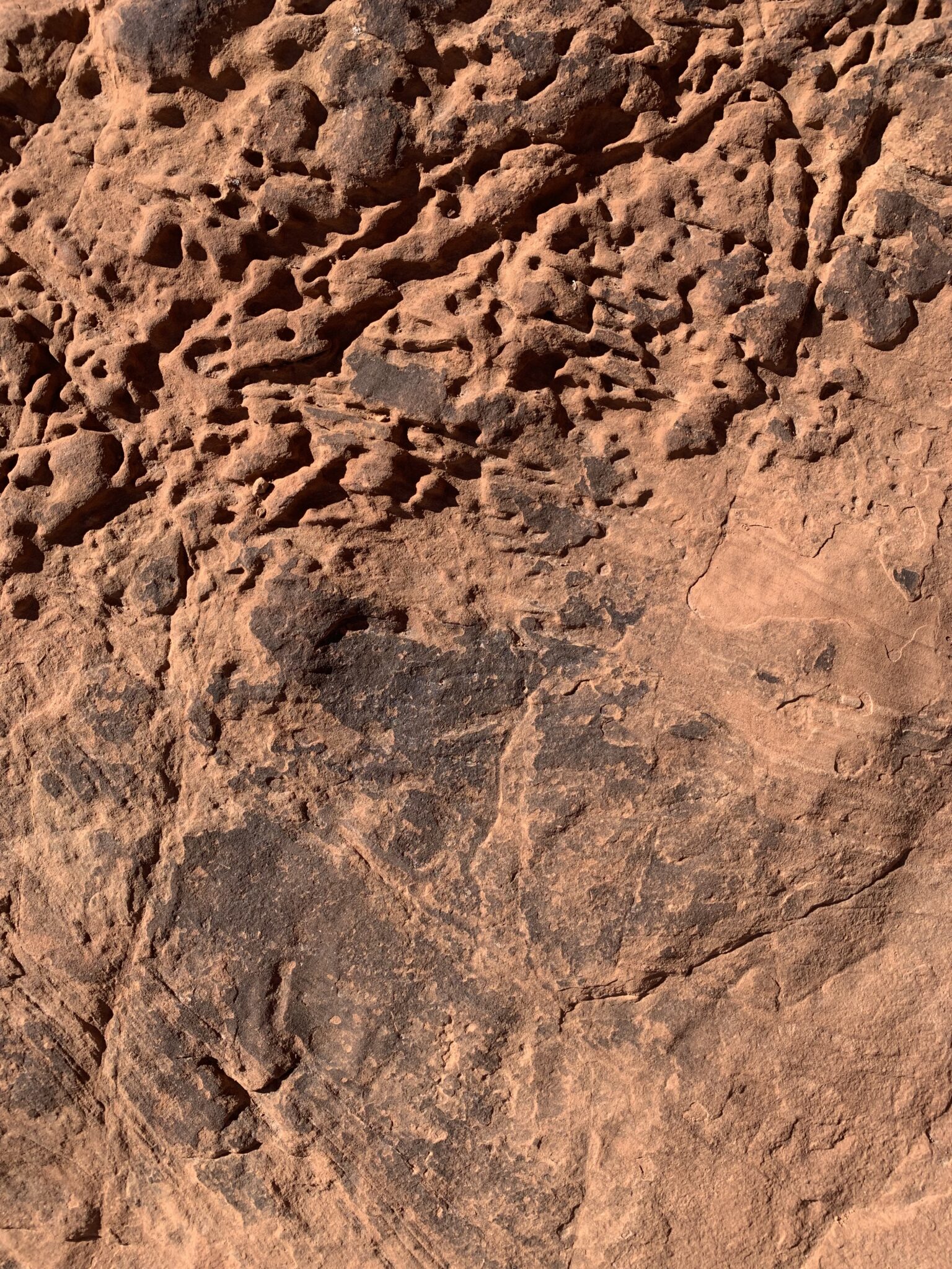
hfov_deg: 53.1
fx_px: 953
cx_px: 476
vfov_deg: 67.3
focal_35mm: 26
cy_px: 634
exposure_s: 1/1387
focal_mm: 4.25
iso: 25
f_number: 1.8
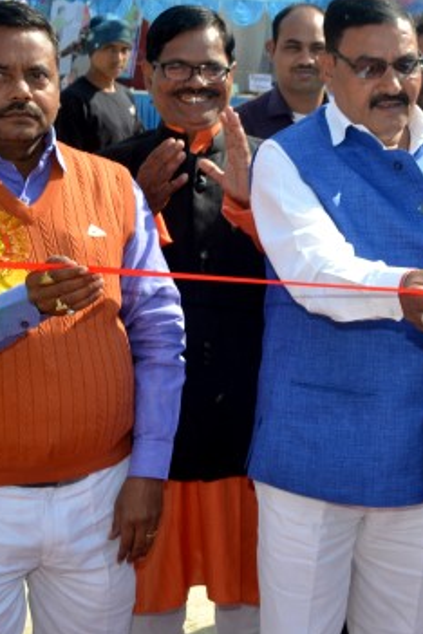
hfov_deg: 15.8
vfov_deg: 25.3
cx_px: 609
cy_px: 280
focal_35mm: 80
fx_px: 1410
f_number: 7.1
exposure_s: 1/200
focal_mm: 26
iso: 200
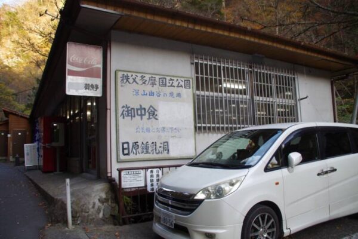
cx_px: 179
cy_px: 120
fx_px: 268
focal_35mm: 27
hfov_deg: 67.4
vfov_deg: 47.9
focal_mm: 18
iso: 100
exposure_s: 1/50
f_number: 3.5
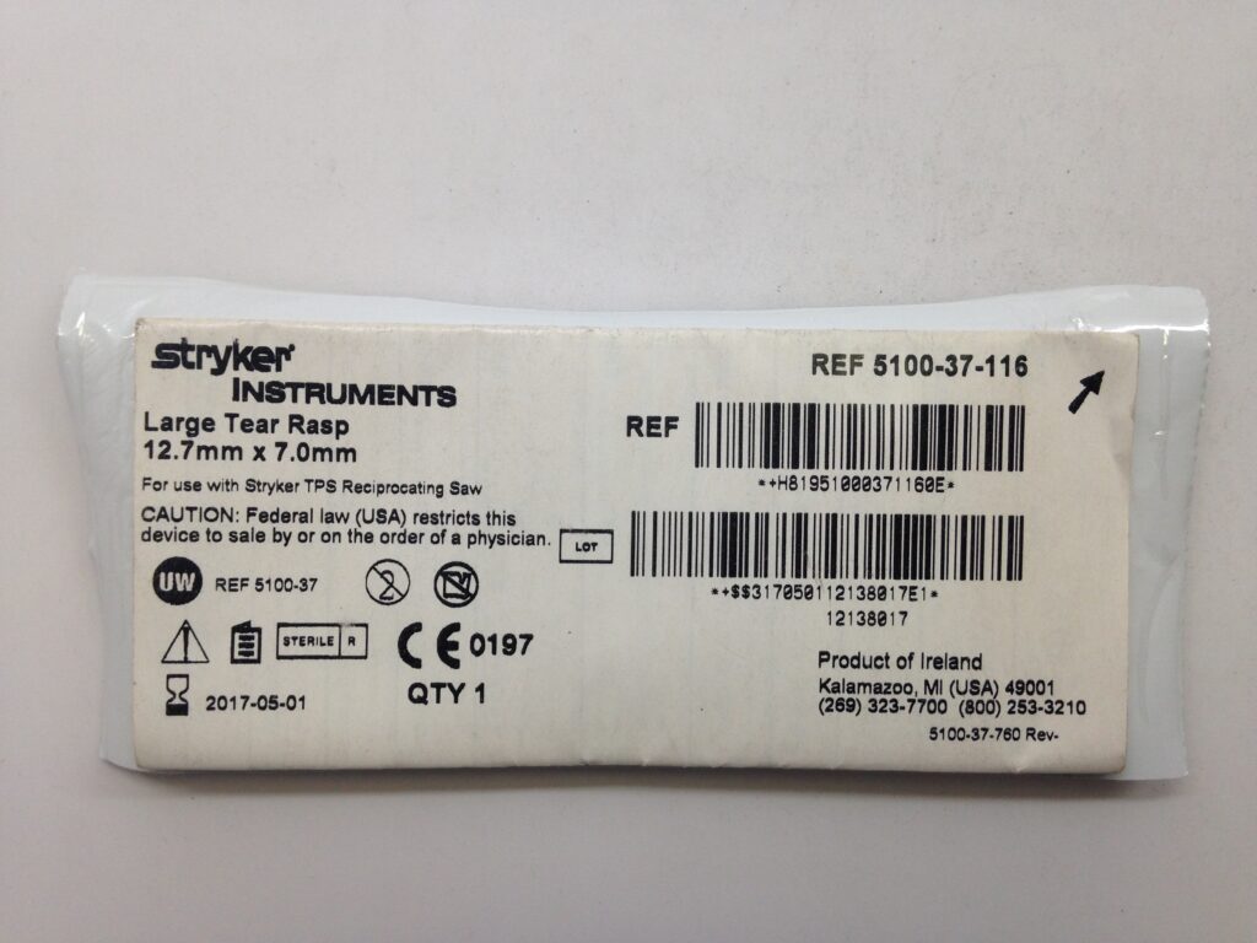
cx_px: 628
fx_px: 1198
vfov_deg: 42.9
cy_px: 472
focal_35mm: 33
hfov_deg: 55.4
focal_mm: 4.12
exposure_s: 1/60
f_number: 2.4
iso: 64
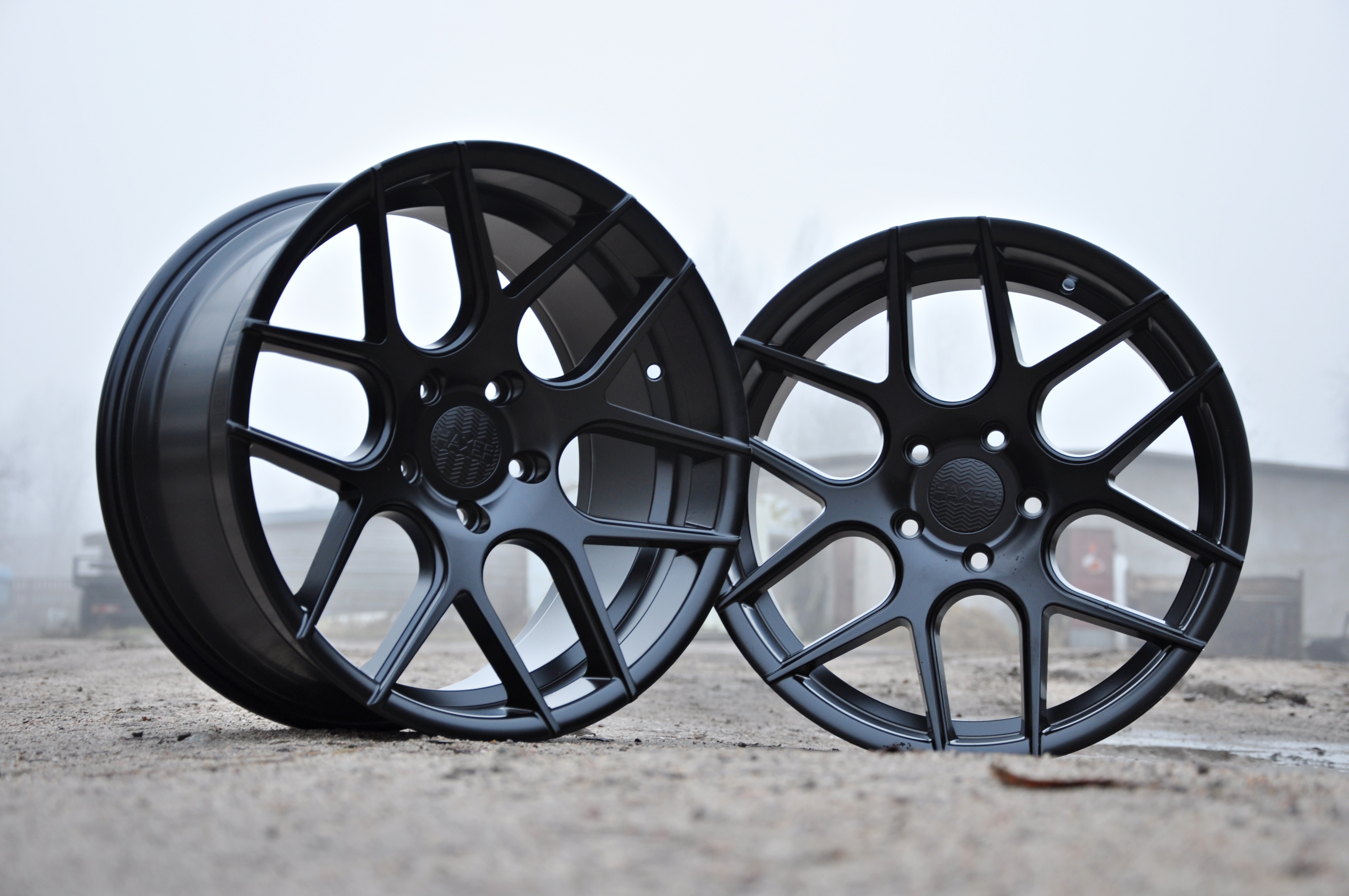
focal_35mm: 68
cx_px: 674
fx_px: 2526
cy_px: 448
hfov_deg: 29.9
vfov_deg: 20.1
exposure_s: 1/40
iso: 200
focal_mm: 45
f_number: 6.3
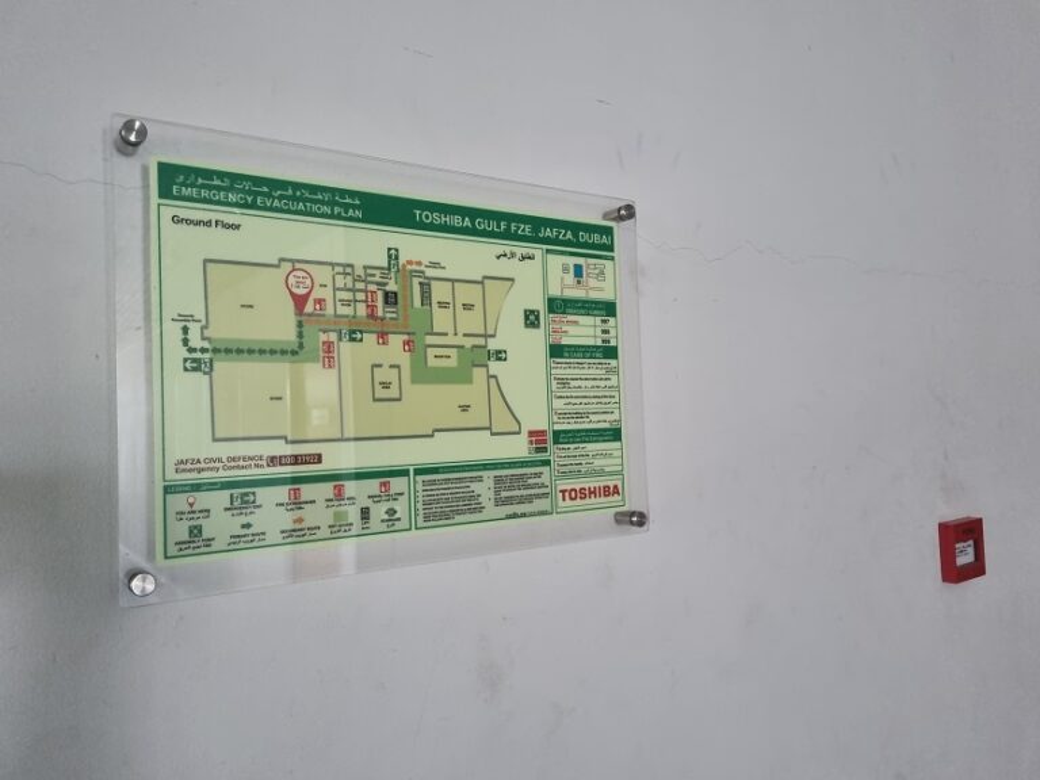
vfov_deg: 53.1
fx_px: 781
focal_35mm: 26
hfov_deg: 67.3
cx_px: 520
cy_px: 390
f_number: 1.8
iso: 500
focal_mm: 5.4
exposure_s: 1/50
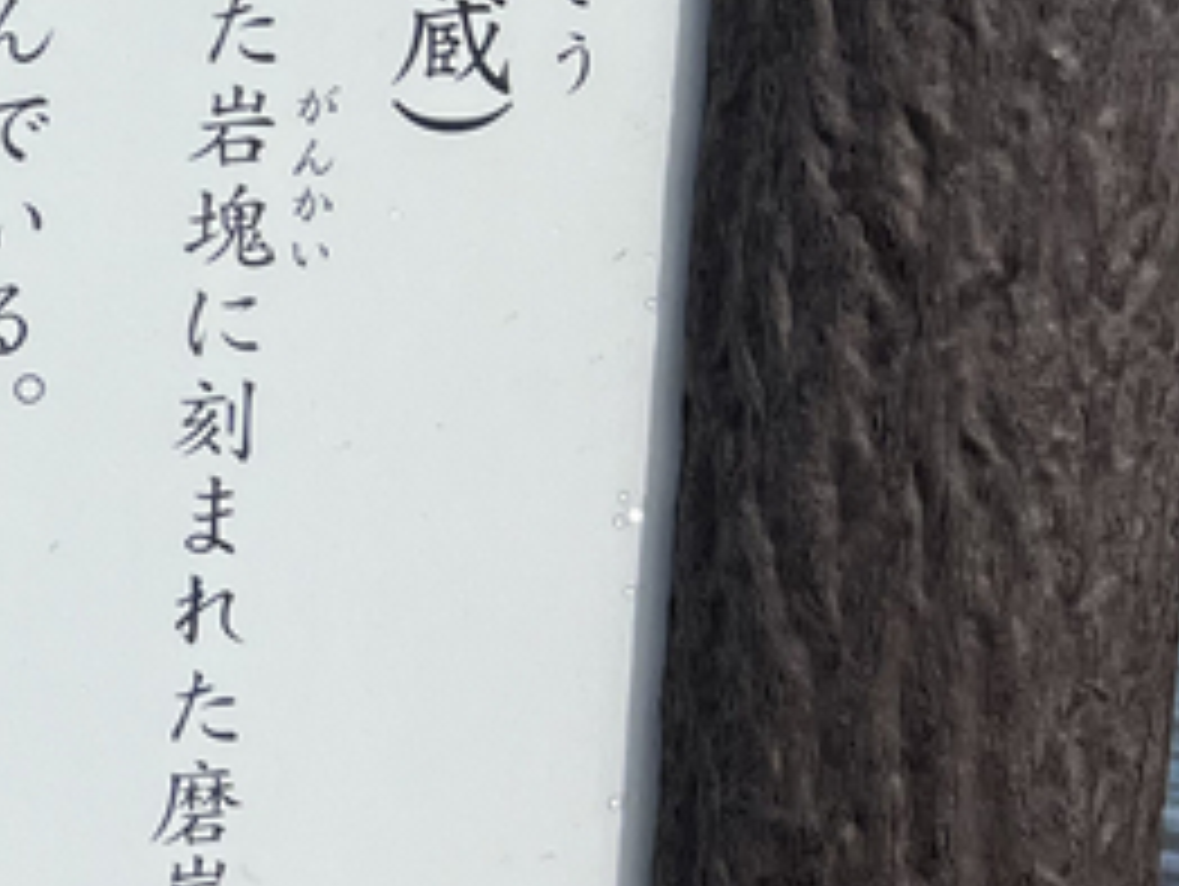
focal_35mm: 119
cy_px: 81
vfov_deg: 12.4
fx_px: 4057
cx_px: -1404
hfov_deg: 13.4
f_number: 1.5
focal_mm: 5.7
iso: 50
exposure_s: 1/11364
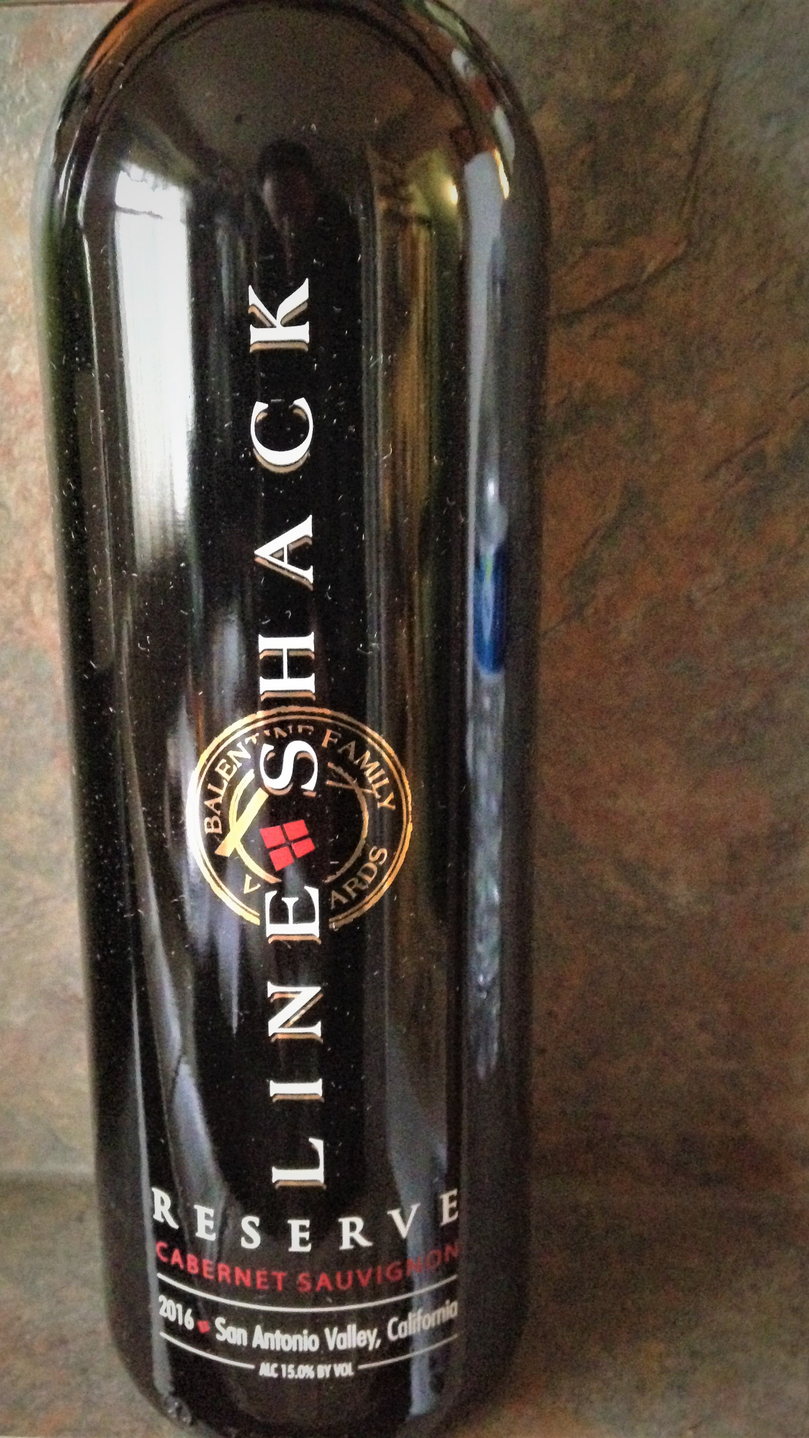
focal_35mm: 36
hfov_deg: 32.7
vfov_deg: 55.3
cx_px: 320
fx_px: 1373
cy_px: 719
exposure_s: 1/15
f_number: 2.4
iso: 800
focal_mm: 4.12
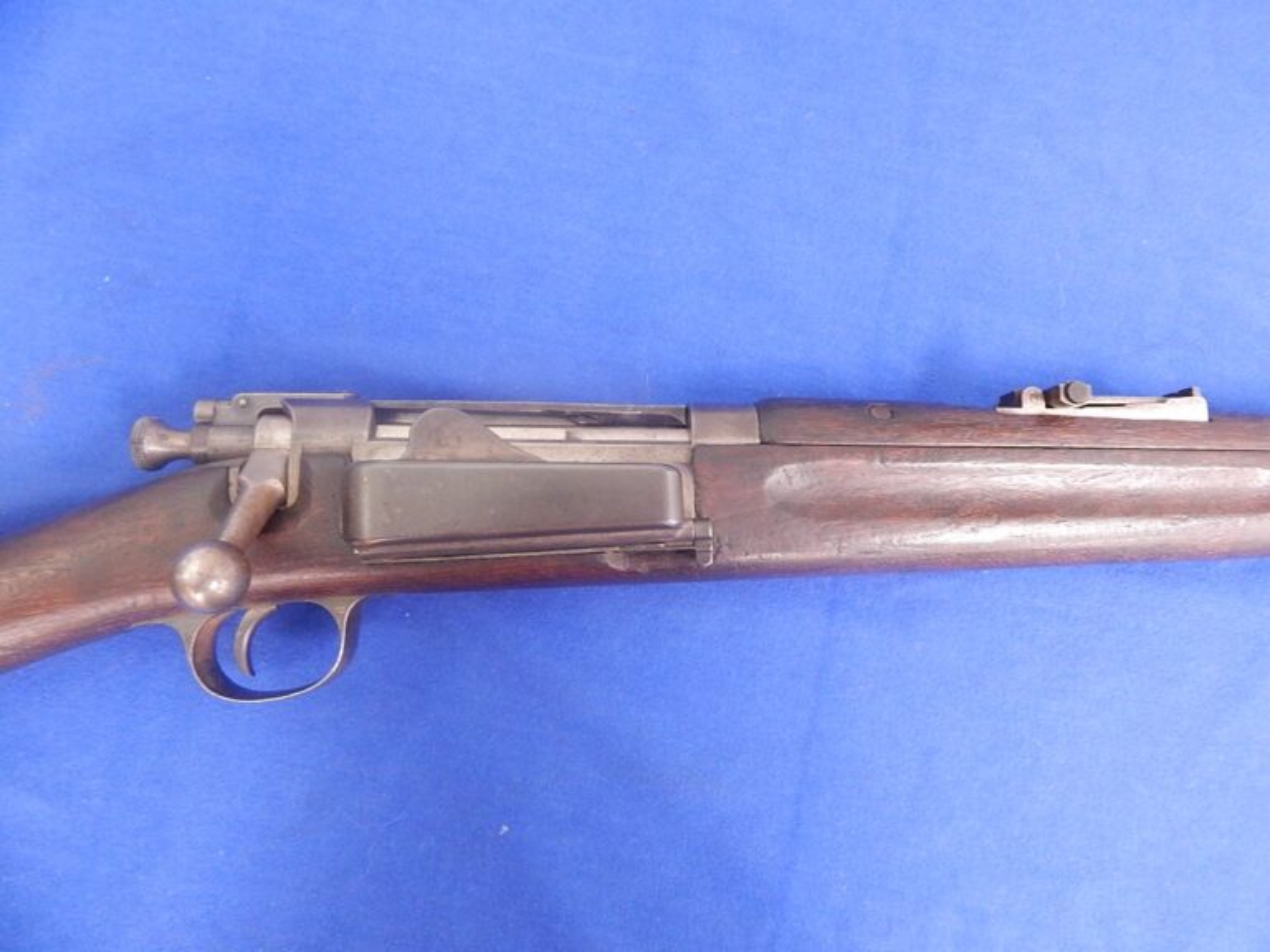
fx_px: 807
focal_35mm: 22
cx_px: 635
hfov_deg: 76.4
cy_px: 476
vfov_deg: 61.1
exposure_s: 1/8
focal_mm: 4
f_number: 3
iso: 450
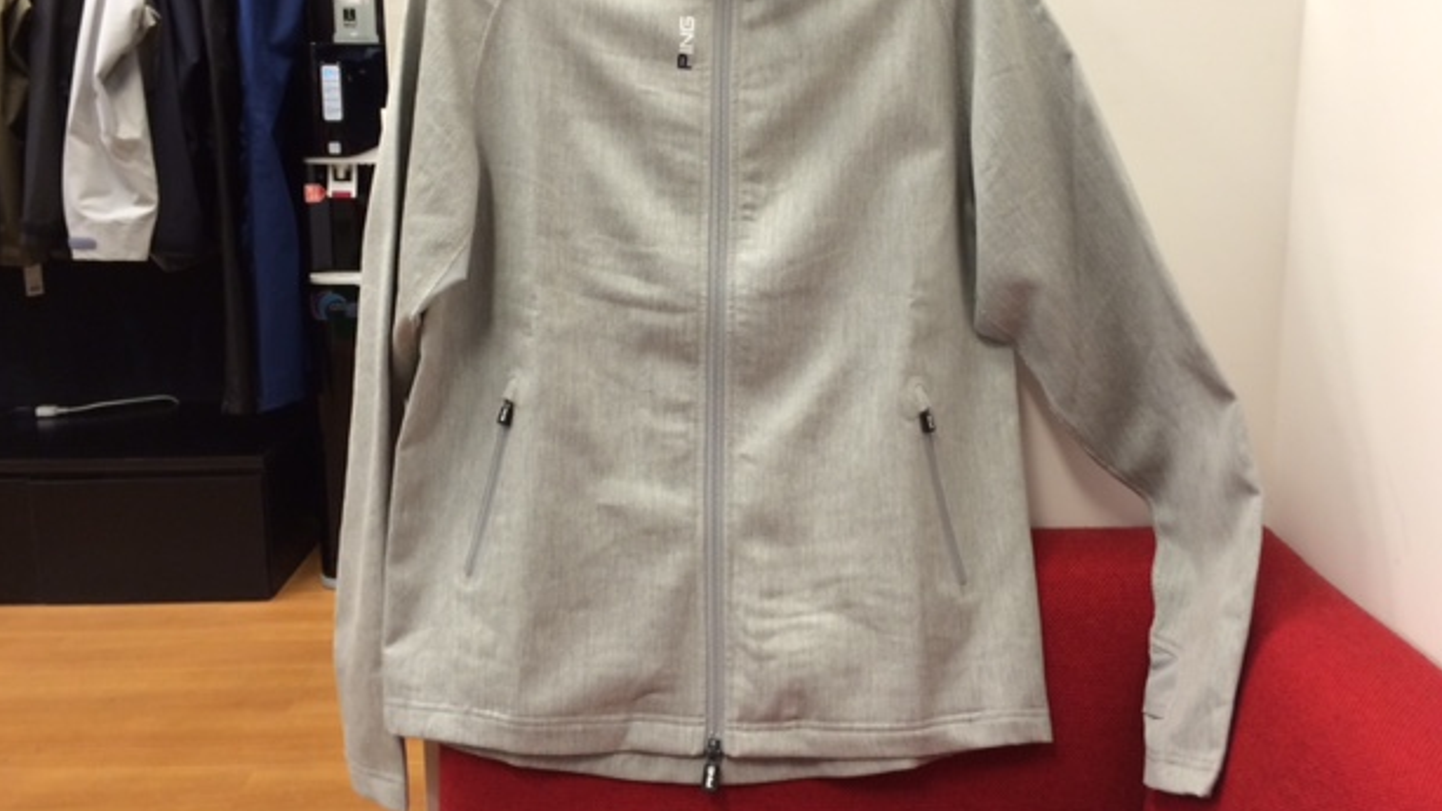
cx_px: 727
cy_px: 291
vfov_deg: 35.4
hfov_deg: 59.5
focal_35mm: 33
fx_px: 1262
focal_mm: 4.15
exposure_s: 1/30
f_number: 2.2
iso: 64
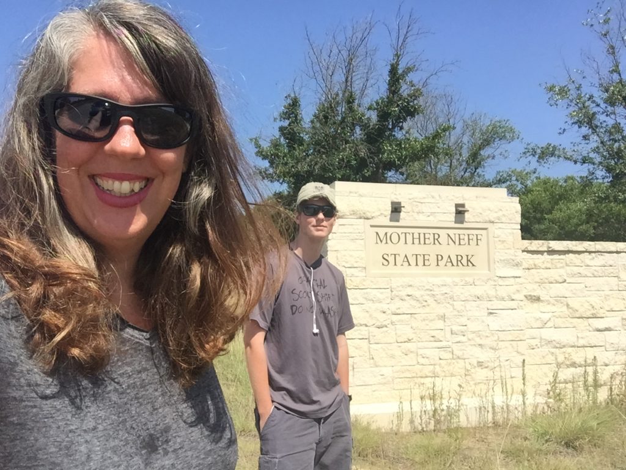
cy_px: 235
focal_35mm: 31
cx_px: 313
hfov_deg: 58.4
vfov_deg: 45.4
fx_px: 561
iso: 32
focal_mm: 2.65
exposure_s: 1/1178
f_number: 2.2
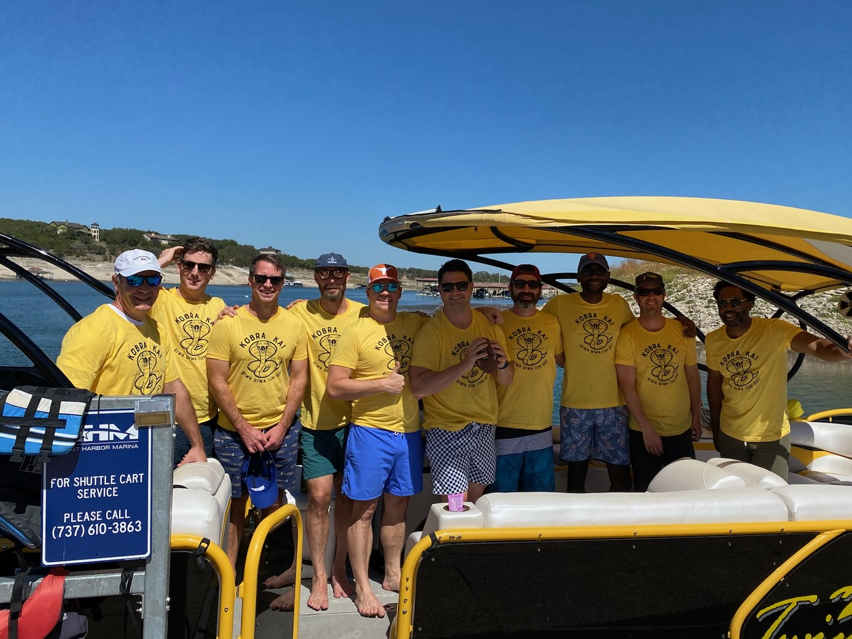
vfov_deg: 46.8
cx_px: 483
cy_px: 298
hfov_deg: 59.7
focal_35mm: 30
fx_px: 738
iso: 32
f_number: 1.8
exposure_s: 1/4115
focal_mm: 4.25
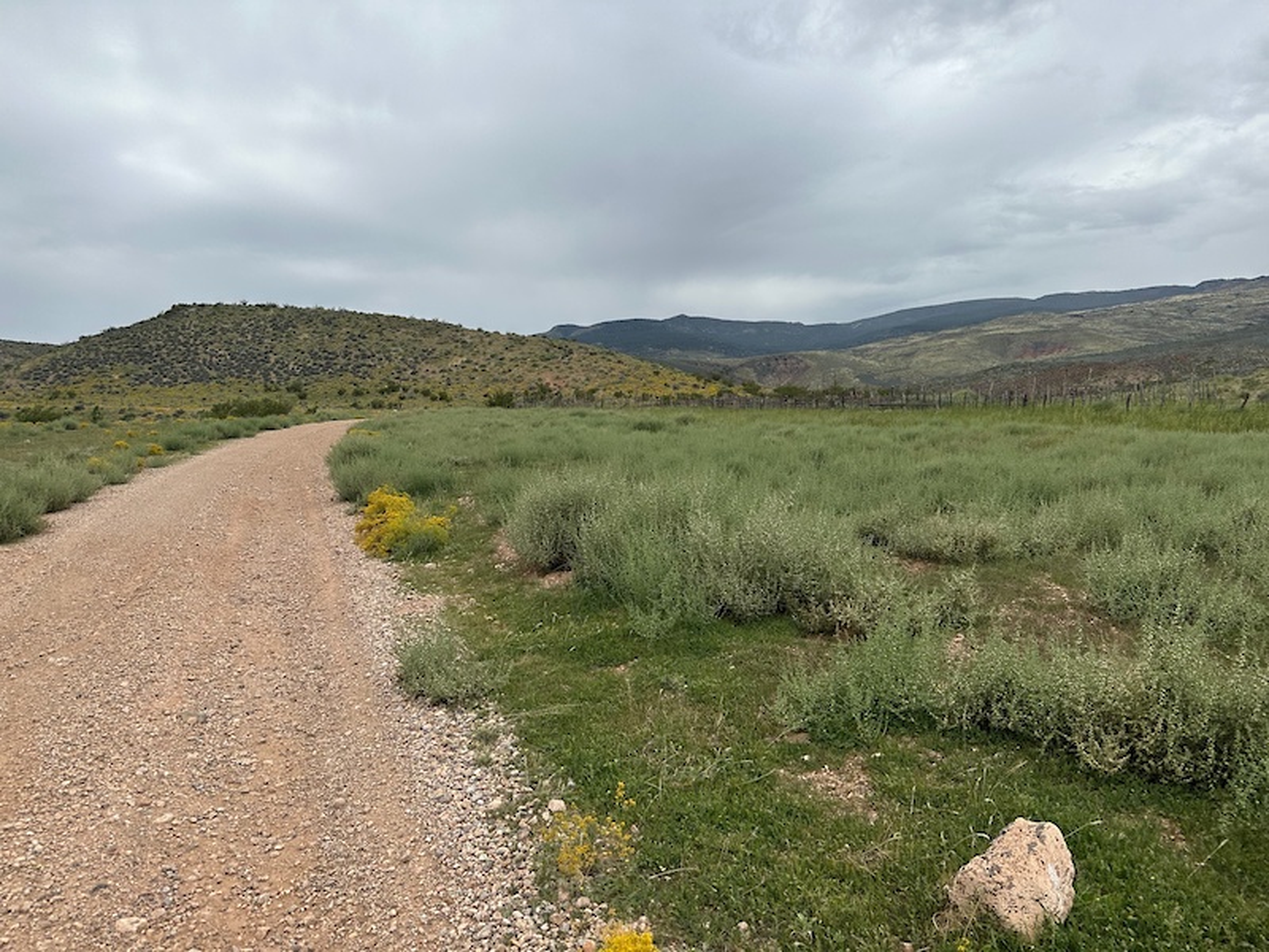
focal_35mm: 24
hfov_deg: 71.6
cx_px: 634
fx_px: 880
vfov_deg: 56.8
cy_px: 476
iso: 80
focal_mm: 6.86
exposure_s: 1/4545
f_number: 1.78
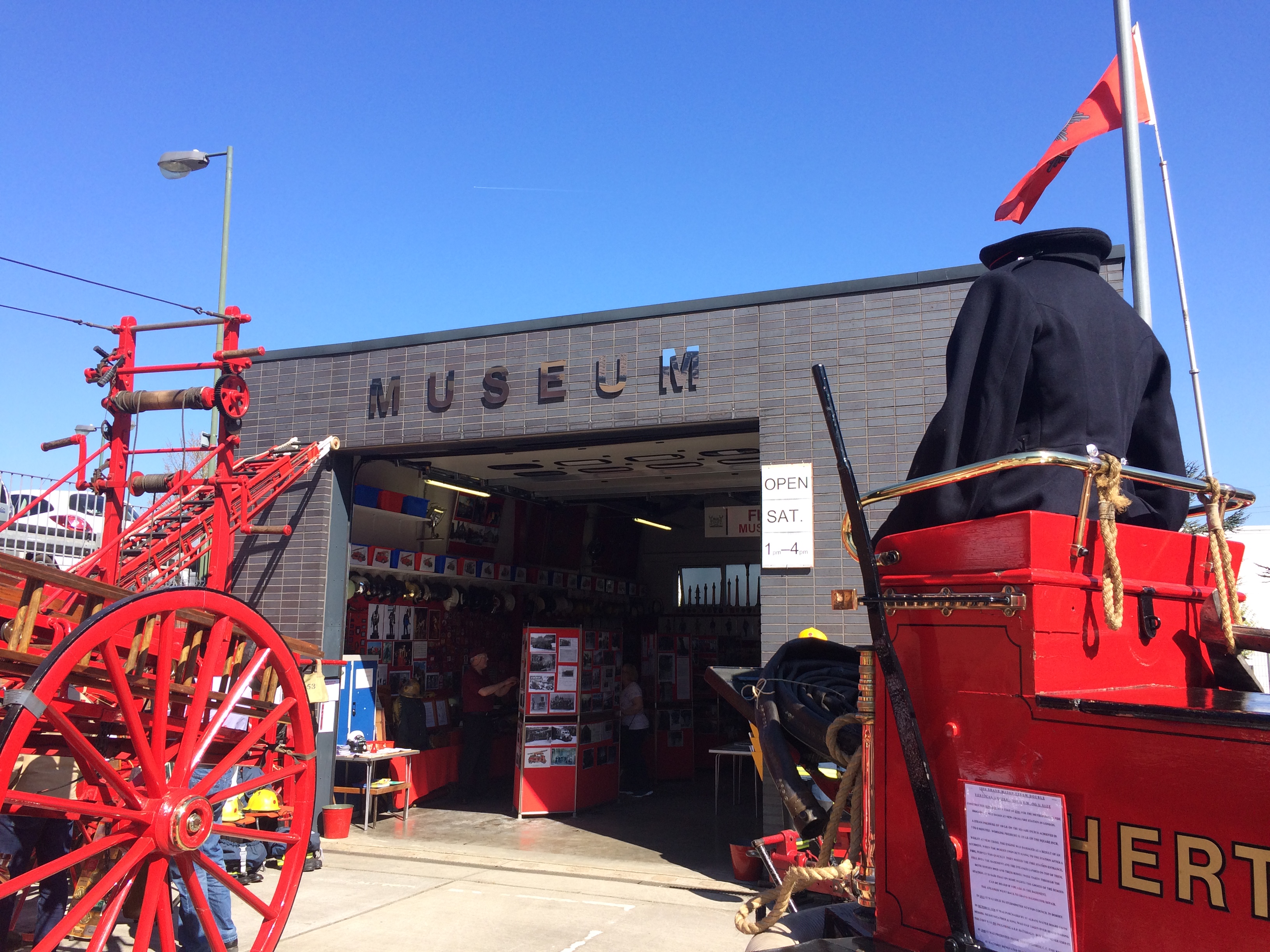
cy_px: 476
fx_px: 1064
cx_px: 635
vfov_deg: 48.2
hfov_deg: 61.7
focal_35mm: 29
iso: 32
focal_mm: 4.15
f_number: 2.2
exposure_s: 1/1026
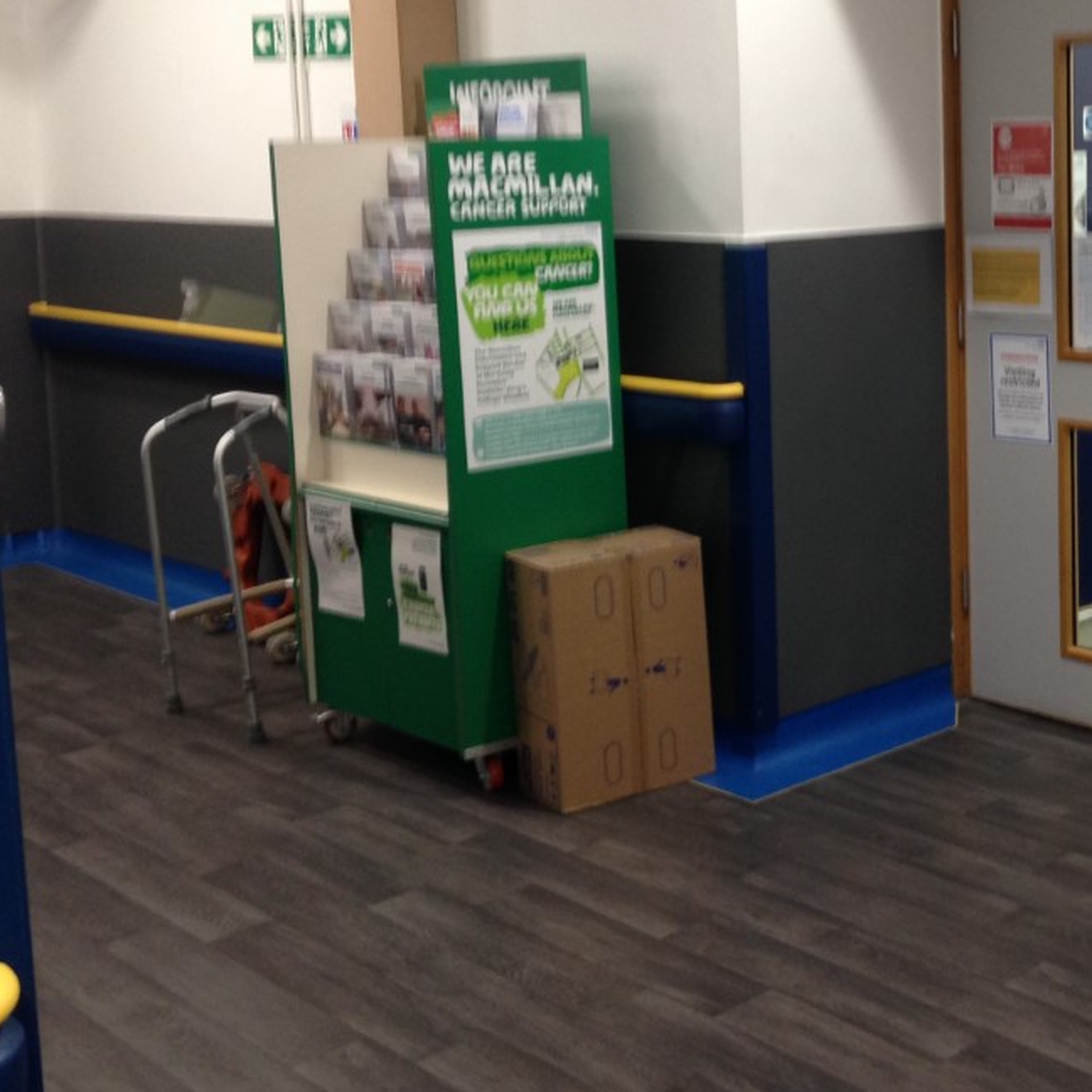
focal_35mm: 54
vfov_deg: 31.4
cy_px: 351
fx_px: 1927
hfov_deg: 30.5
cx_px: 949
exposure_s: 1/20
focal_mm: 4.12
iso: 100
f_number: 2.4
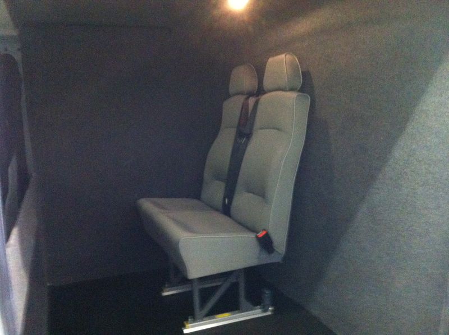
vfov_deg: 40.6
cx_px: 224
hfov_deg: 52.7
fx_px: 453
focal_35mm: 35
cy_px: 168
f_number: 2.8
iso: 1000
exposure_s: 1/15
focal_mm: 3.85
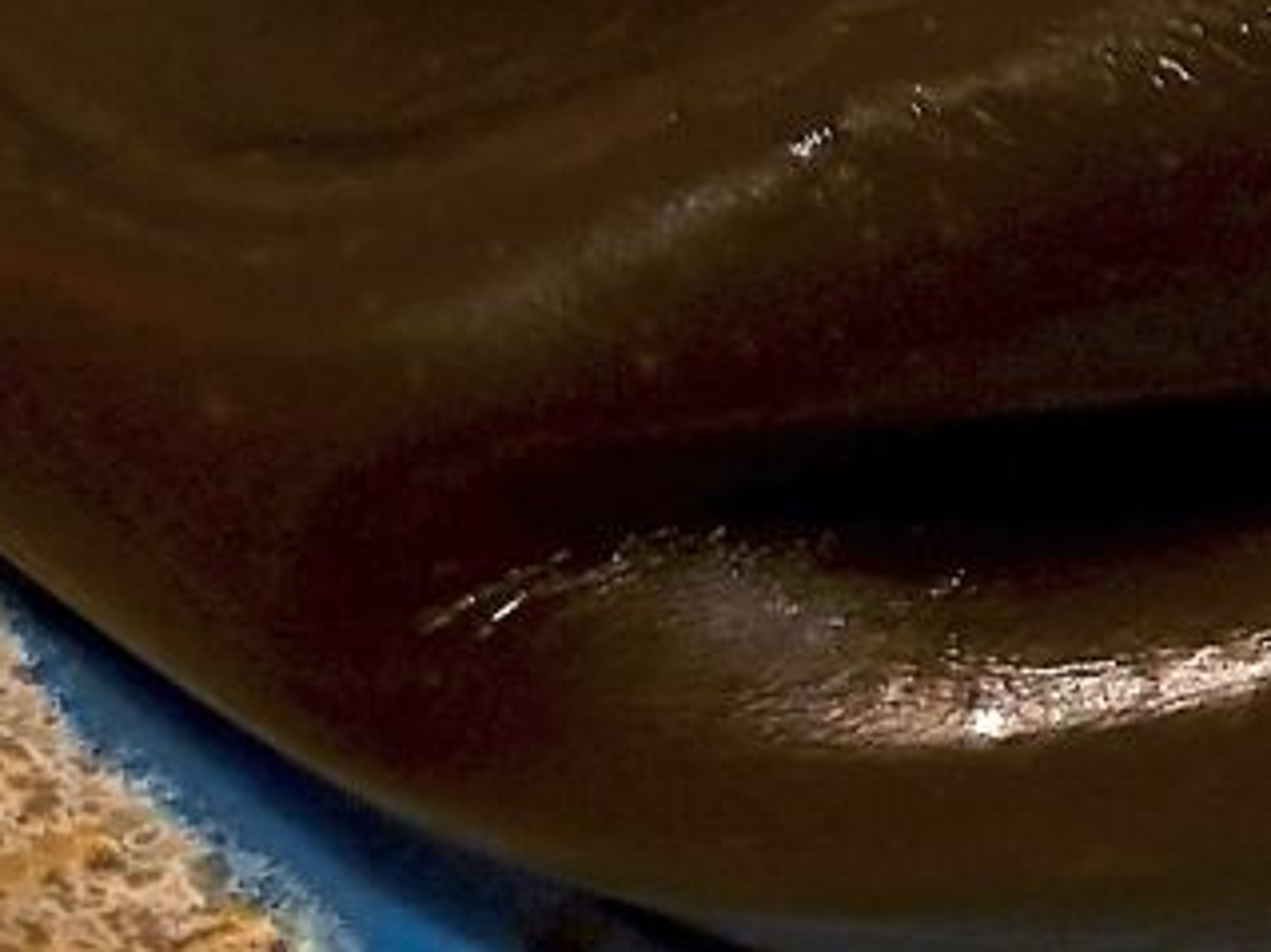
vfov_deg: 13.3
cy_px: -713
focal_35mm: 101
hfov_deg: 16.9
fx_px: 3707
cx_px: 2108
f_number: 1.7
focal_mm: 3.93
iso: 80
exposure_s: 1/33
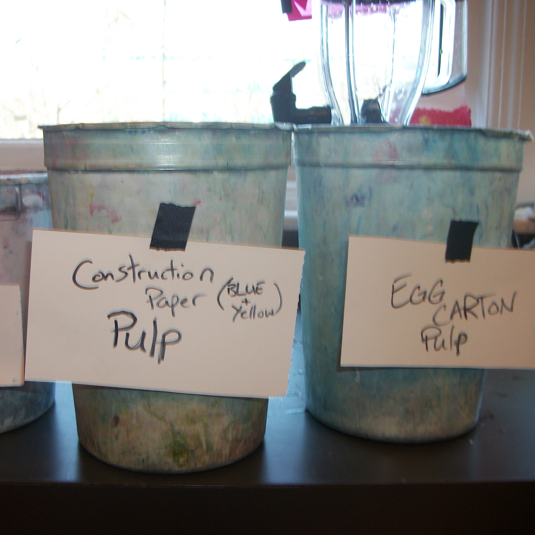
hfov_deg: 43.3
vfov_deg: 43.9
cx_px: 183
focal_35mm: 38
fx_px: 664
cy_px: 266
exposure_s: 1/60
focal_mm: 5.7
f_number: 2.9
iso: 80
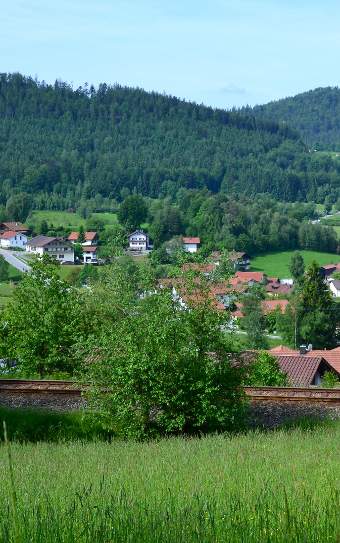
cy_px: 272
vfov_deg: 29.8
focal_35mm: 69
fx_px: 1023
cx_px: 367
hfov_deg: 18.2
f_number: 10
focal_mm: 30
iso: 400
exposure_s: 1/320
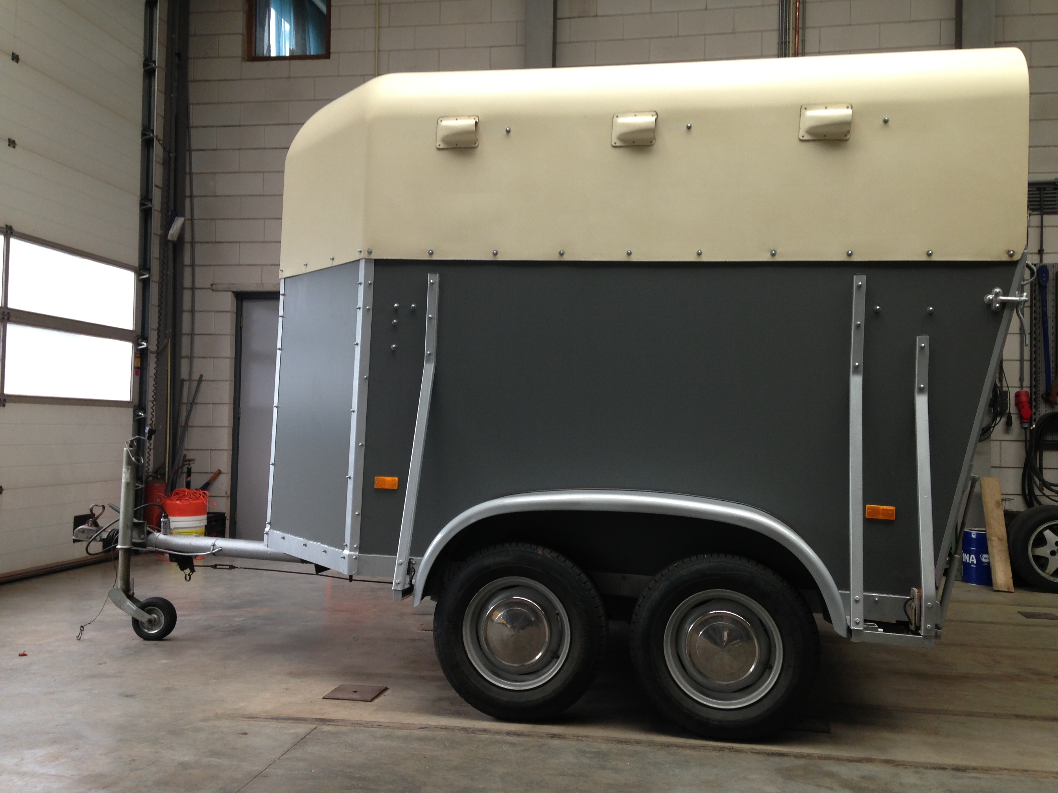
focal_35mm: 33
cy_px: 396
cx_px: 529
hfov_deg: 55.4
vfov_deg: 42.9
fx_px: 1009
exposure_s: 1/20
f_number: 2.4
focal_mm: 4.13
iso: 64
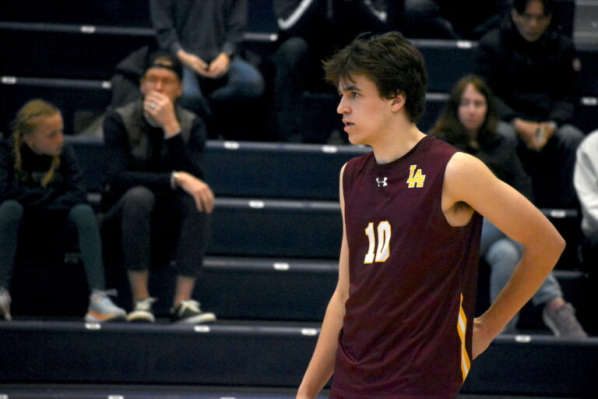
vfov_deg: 4.4
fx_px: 5232
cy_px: 200
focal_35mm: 315
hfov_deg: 6.5
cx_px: 299
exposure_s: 1/1250
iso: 6400
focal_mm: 210
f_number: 5.3
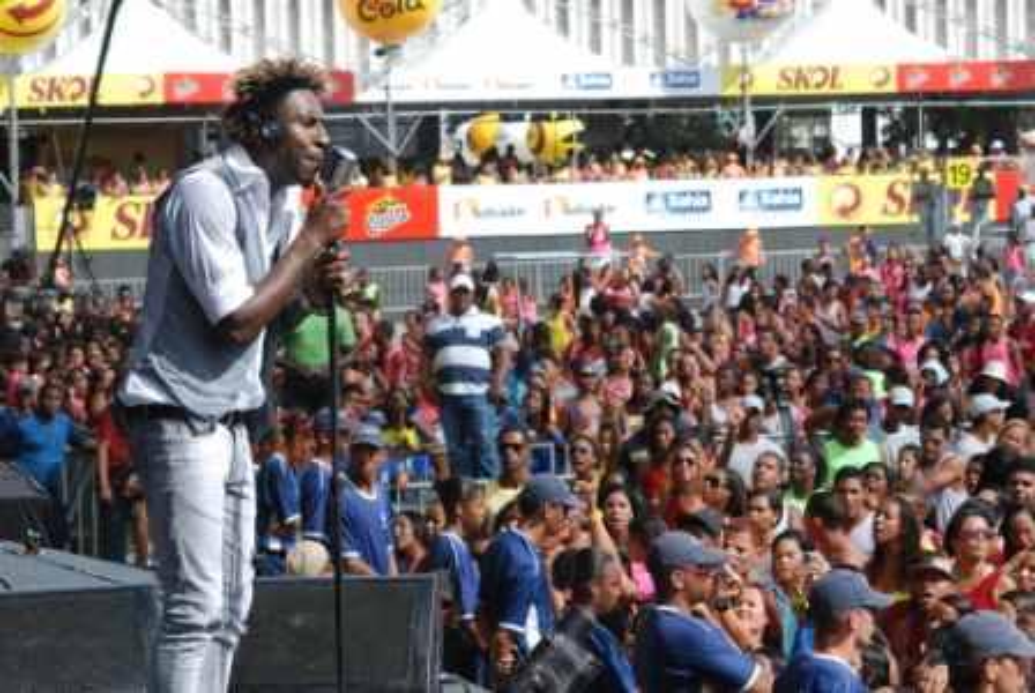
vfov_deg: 13.1
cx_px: 518
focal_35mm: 105
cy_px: 346
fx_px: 3023
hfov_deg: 19.4
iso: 640
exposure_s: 1/1000
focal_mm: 70
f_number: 8
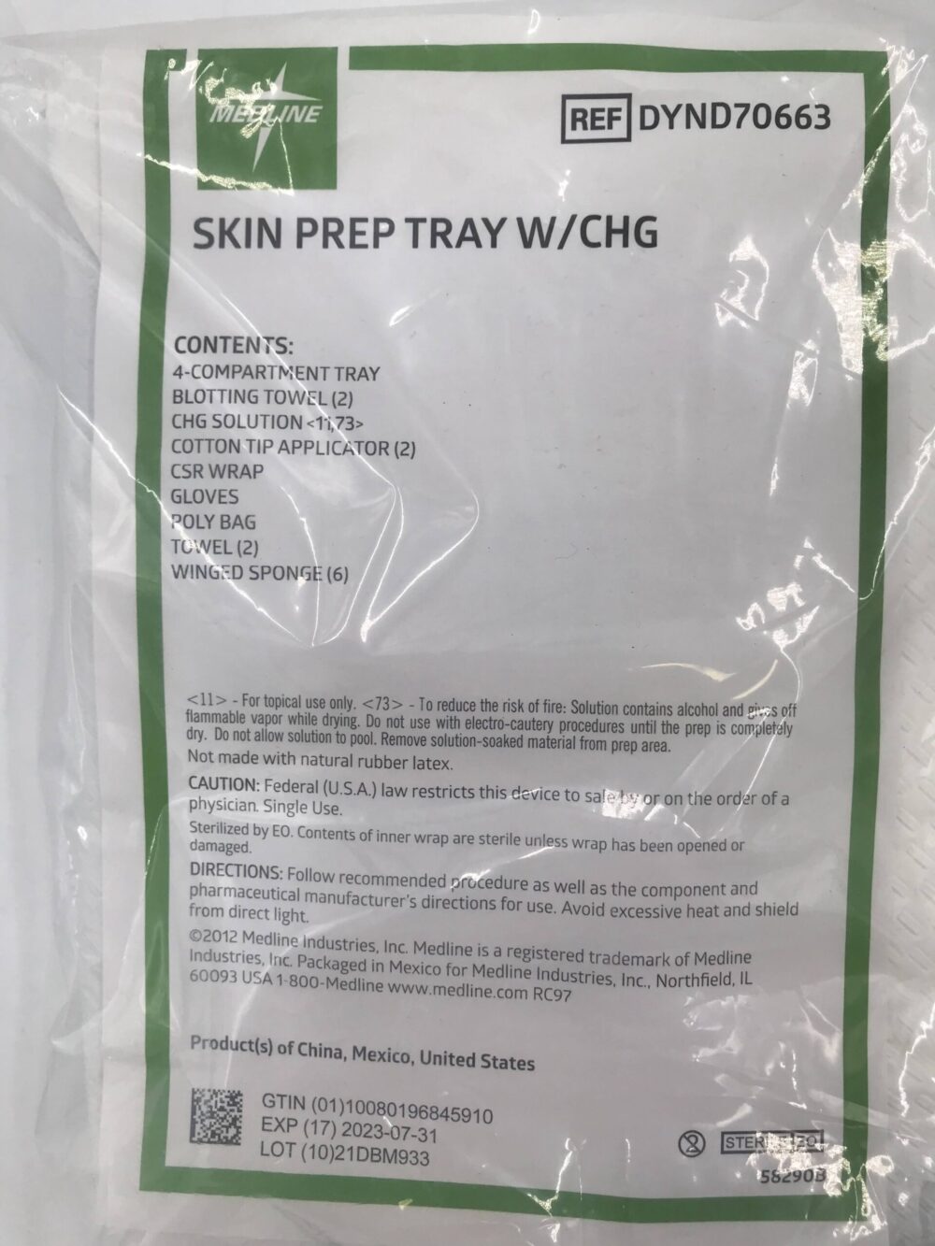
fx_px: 1008
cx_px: 468
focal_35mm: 28
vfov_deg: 63.4
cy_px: 623
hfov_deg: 49.8
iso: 25
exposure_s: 1/120
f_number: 1.8
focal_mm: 3.99
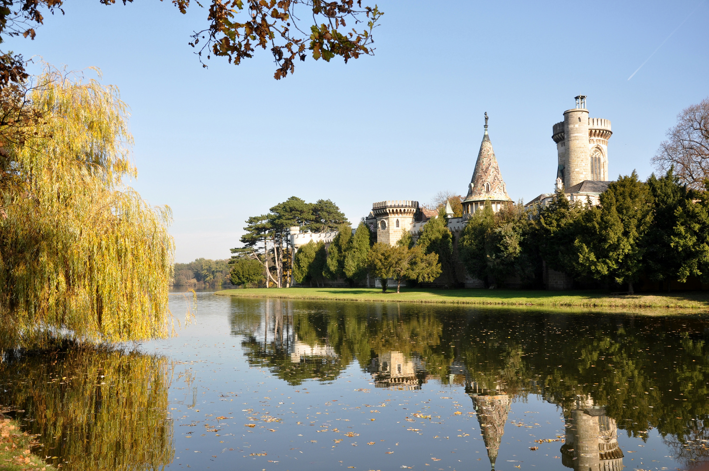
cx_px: 354
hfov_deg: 57.3
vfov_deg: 39.9
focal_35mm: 33
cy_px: 236
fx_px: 649
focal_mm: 22
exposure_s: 1/250
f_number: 7.1
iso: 200
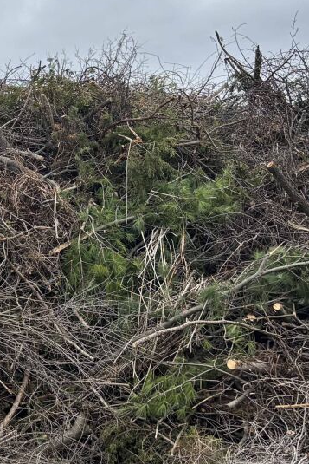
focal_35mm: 84
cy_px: 257
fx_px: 1081
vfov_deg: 24.2
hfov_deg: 14.7
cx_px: -203
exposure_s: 1/1721
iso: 50
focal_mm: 5.96
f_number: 1.6
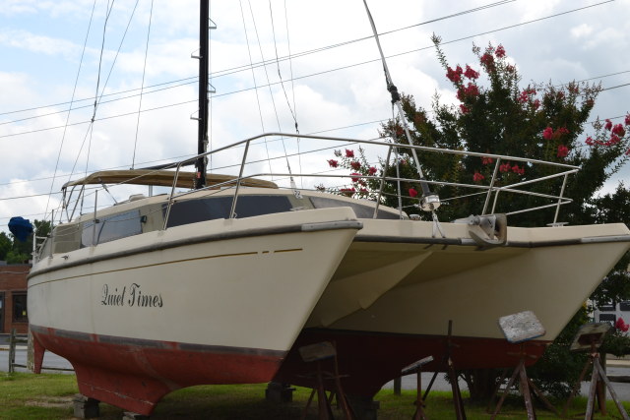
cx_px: 315
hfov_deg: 41.1
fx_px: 840
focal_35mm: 48
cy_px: 210
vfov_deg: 28.1
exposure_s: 1/200
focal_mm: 32
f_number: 10
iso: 100
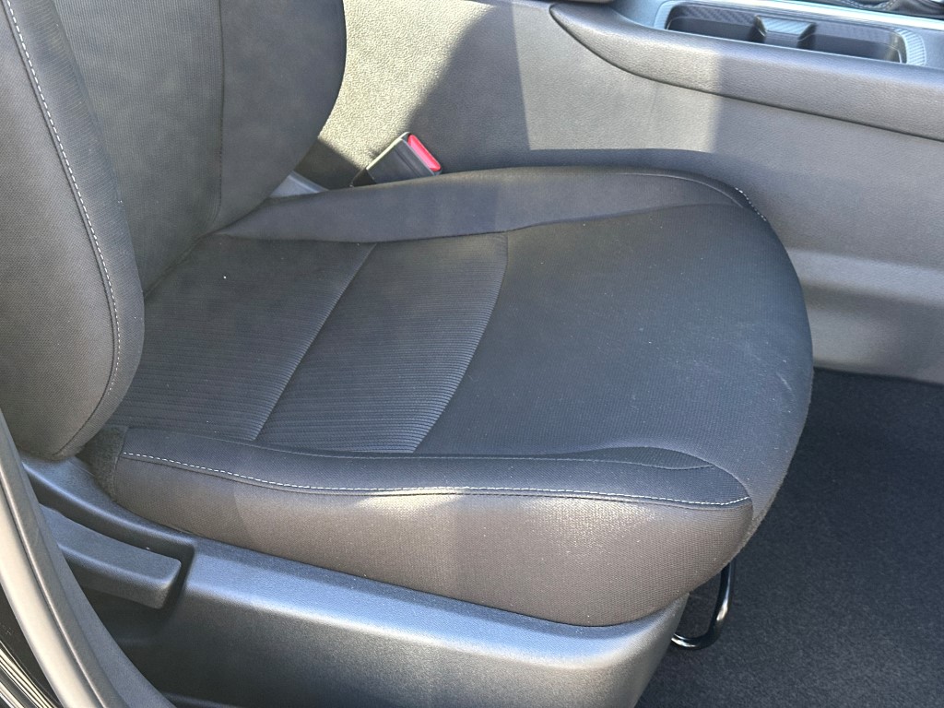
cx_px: 472
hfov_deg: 39.7
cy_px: 354
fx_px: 1309
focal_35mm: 48
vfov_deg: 30.3
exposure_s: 1/65
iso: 80
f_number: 1.78
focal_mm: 6.86
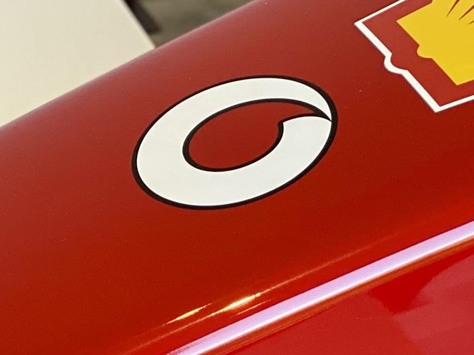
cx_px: 280
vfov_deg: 6.9
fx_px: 2889
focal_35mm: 211
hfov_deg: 9.4
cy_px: 508
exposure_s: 1/100
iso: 64
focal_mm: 6
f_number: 2
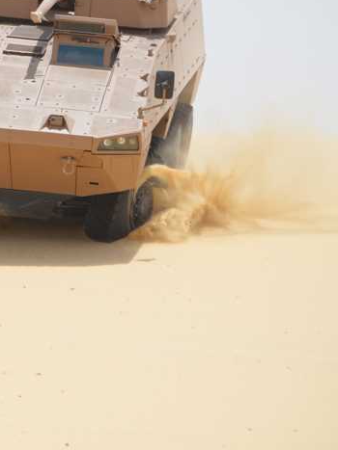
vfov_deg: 4.3
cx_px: -60
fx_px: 6031
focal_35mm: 463
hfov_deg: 3.2
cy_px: 185
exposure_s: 1/500
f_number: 5.6
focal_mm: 150
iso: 100
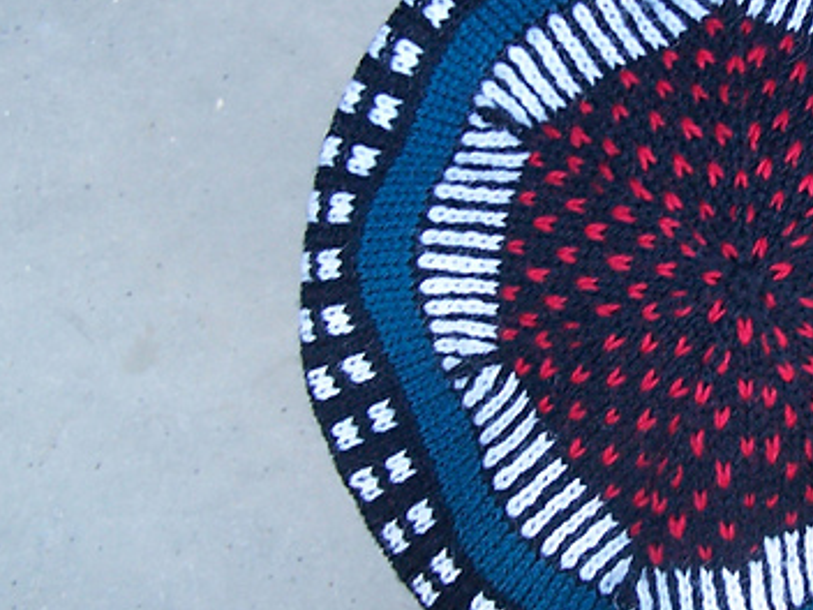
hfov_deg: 27.2
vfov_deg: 21.3
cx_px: 732
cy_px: 303
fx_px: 1621
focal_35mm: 69
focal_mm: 6.3
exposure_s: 1/20
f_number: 2.8
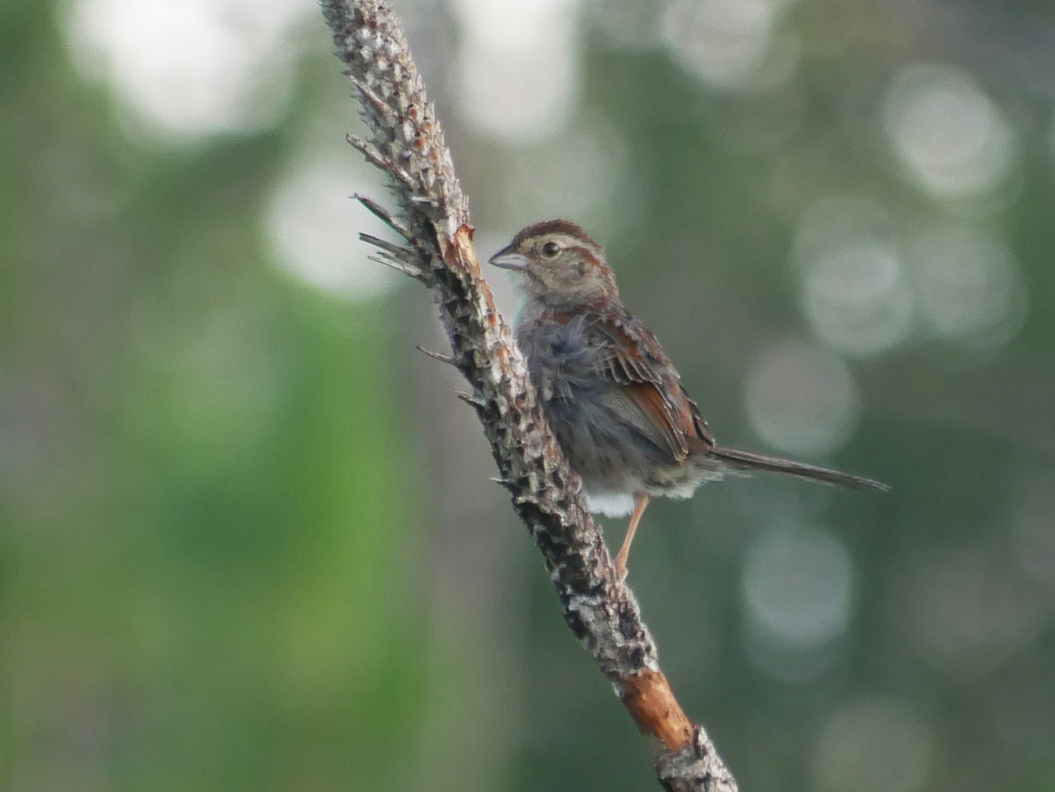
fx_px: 12196
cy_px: 396
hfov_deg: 5.0
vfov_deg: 3.7
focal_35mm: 400
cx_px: 528
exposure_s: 1/500
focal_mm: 200
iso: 640
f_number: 5.6
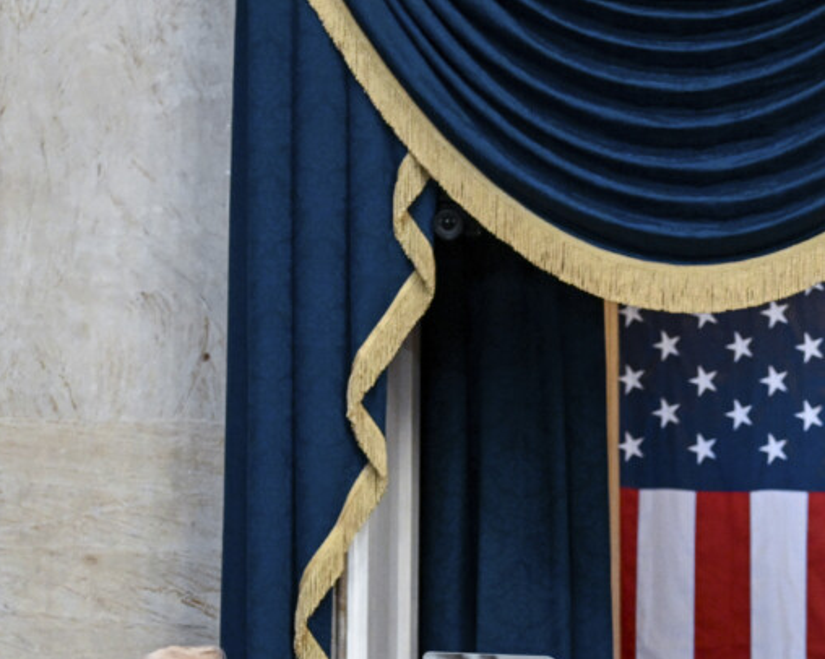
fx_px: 8665
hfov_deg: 5.4
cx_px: 604
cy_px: 727
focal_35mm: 355
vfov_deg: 4.3
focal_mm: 125
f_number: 5.6
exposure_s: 1/200
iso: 3200
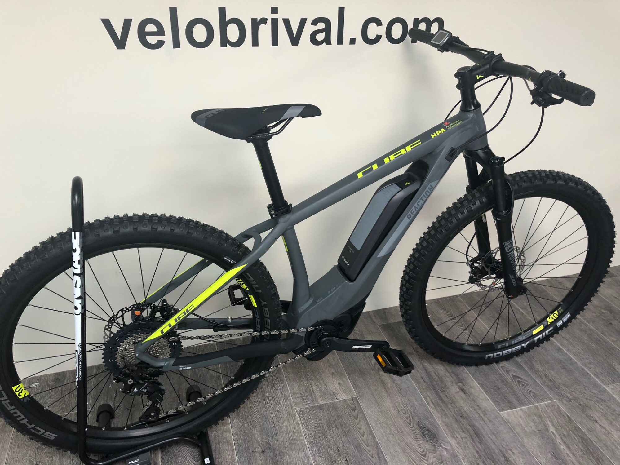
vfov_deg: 49.7
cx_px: 310
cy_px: 232
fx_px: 502
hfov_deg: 63.4
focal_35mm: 28
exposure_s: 1/33
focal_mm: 4
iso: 25
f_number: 1.8
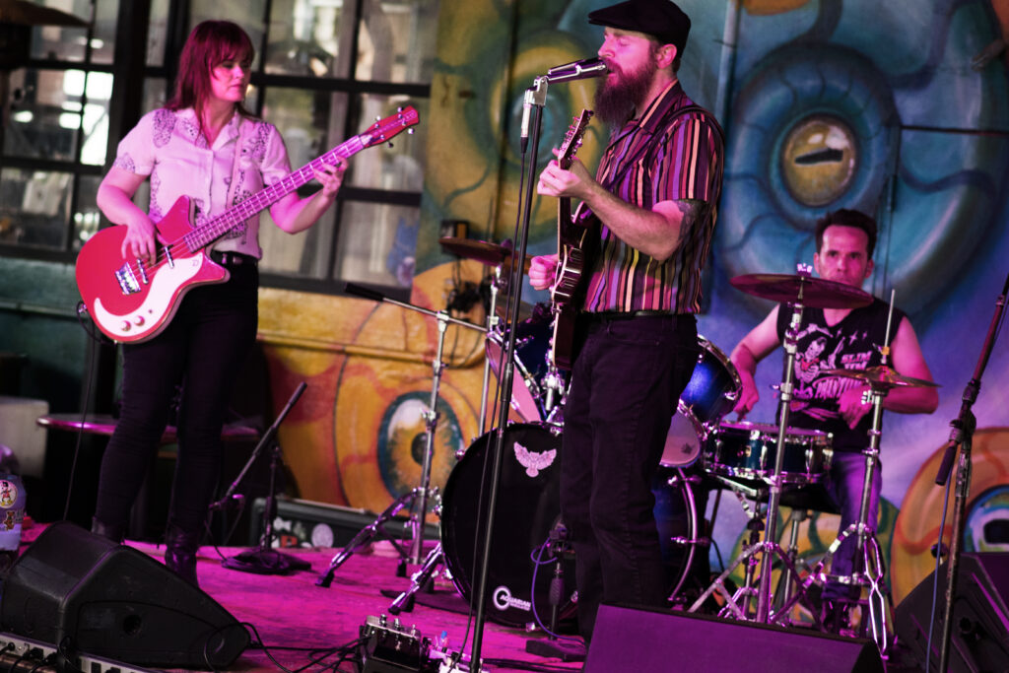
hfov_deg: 16.1
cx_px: 504
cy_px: 336
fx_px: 3560
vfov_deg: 10.8
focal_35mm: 127
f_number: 2.8
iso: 1000
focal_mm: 85
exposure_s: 1/200
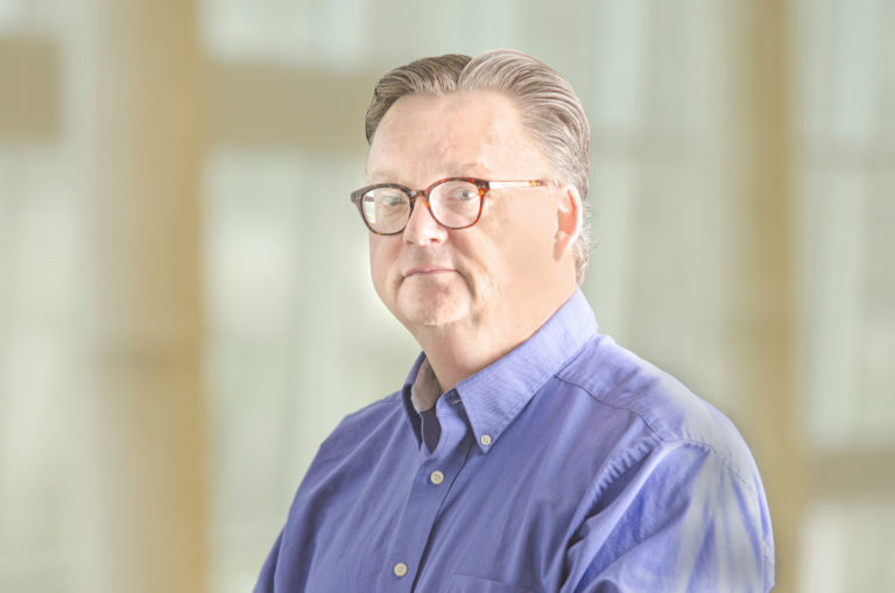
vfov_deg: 6.8
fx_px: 5025
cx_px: 448
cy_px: 296
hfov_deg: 10.2
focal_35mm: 202
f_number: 2.8
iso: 800
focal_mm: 135
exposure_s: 1/60
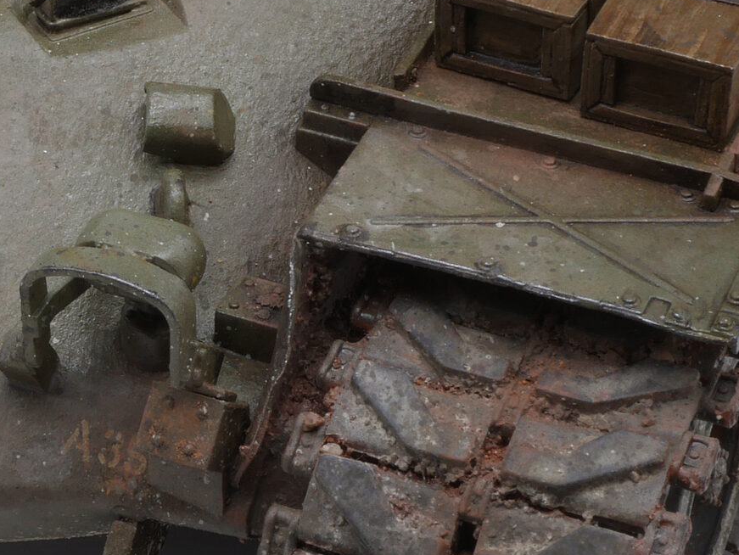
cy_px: 123
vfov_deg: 10.5
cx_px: -126
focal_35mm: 141
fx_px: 3011
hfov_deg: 13.6
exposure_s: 1.3
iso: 200
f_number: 22
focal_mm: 30
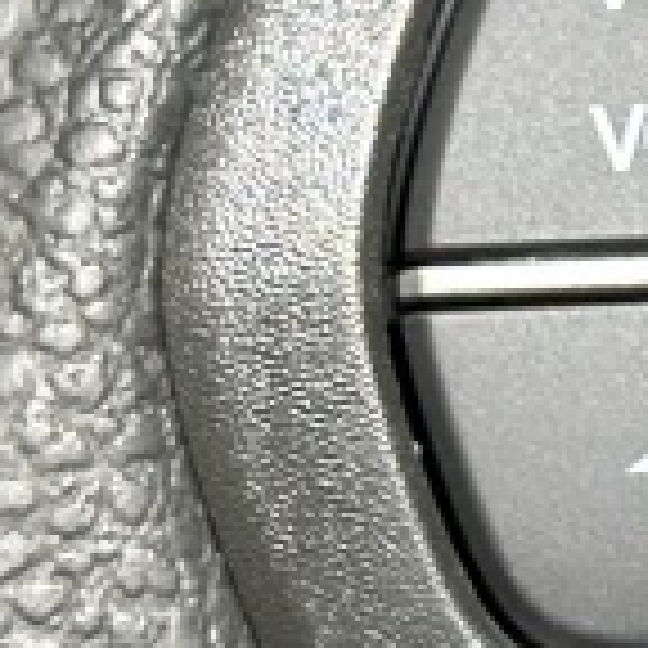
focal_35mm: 301
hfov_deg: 5.7
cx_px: 1098
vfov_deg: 5.8
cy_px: 112
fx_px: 6375
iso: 400
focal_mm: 6.86
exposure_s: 1/40
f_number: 1.78
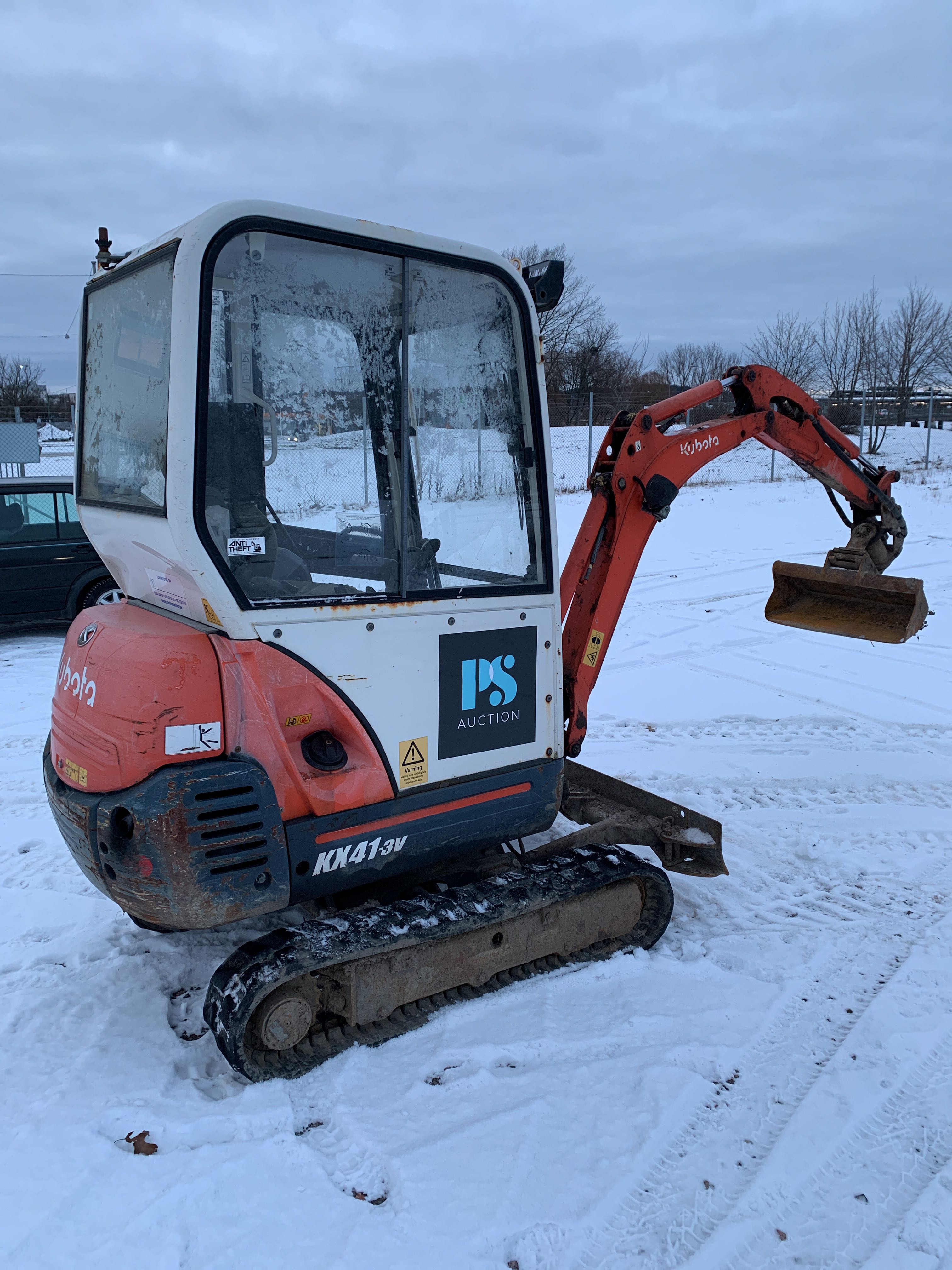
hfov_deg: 53.1
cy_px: 635
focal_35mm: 26
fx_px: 953
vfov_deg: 67.3
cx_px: 476
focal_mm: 4.25
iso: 64
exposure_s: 1/121
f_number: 1.8
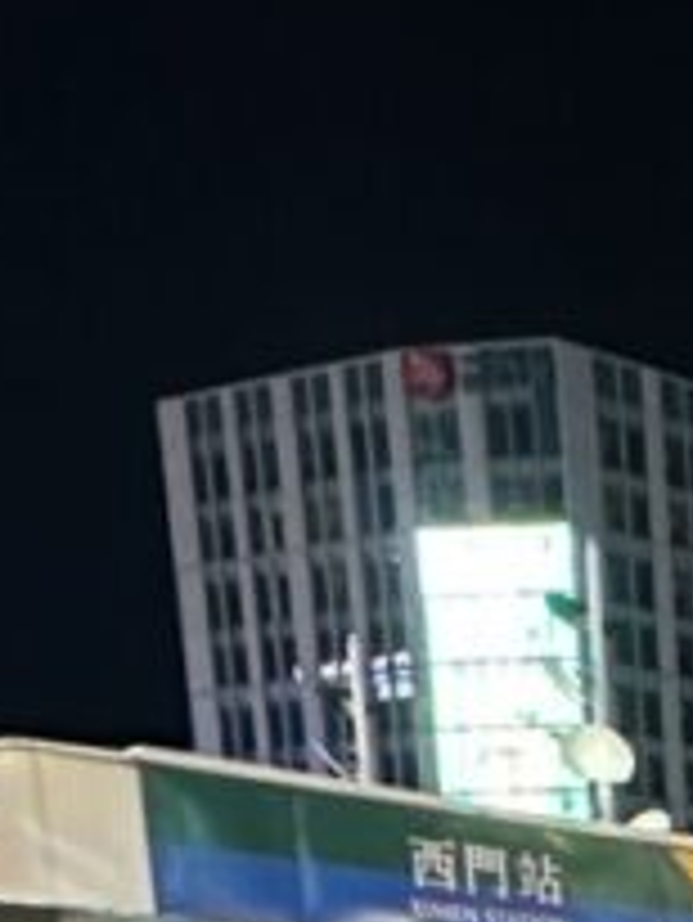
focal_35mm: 70
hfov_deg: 14.0
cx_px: 1696
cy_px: 1819
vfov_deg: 18.6
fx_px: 1867
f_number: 2.2
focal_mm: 2.22
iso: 800
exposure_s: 1/60
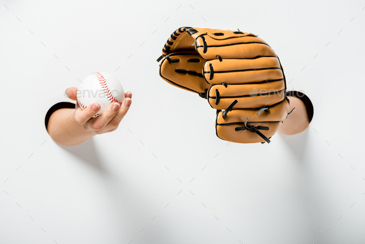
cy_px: 122
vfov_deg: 13.1
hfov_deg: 19.4
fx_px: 1065
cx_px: 182
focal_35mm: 105
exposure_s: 1/200
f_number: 9
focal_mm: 105
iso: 100
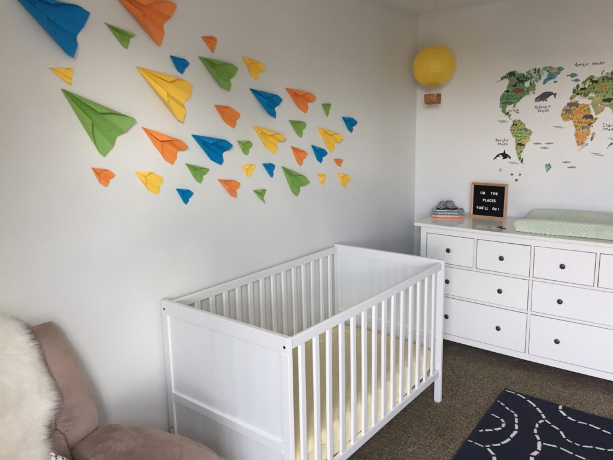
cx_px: 306
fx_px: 514
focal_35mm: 29
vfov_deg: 48.2
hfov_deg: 61.7
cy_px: 230
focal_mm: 4.15
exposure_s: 1/30
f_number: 2.2
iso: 64
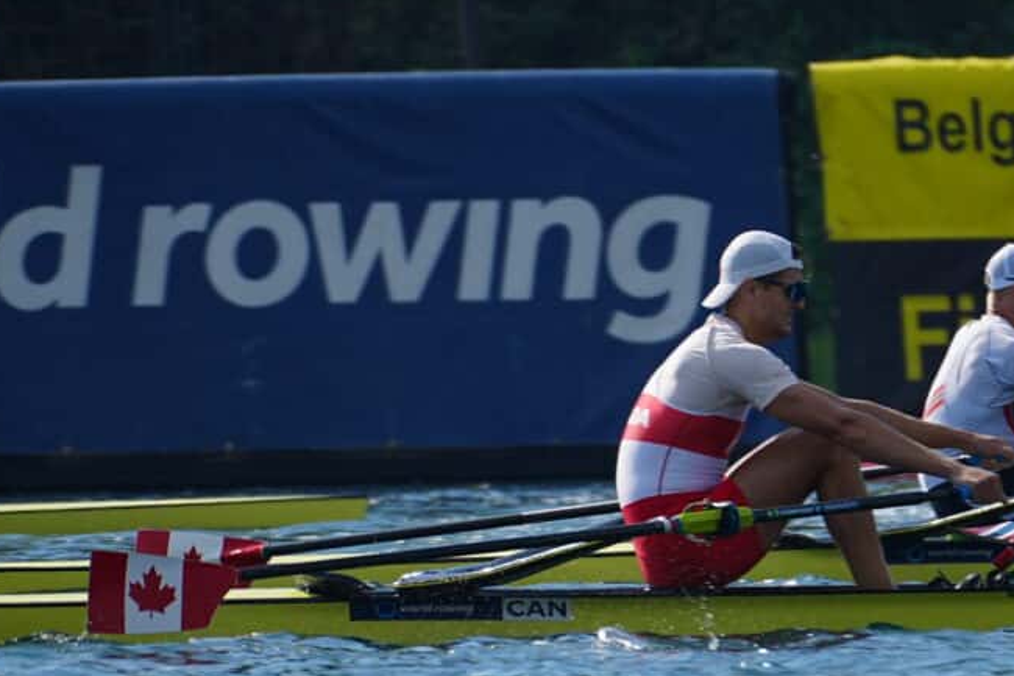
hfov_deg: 2.1
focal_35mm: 969
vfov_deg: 1.4
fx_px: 27285
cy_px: 434
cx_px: 841
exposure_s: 1/500
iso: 100
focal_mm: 350
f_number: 6.3
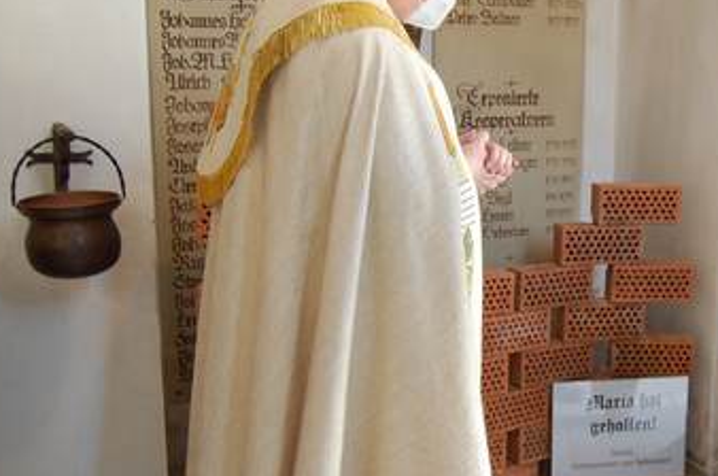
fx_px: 1115
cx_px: 542
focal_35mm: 56
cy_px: 275
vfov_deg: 24.1
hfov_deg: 34.9
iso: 450
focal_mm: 18
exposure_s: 1/30
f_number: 3.5
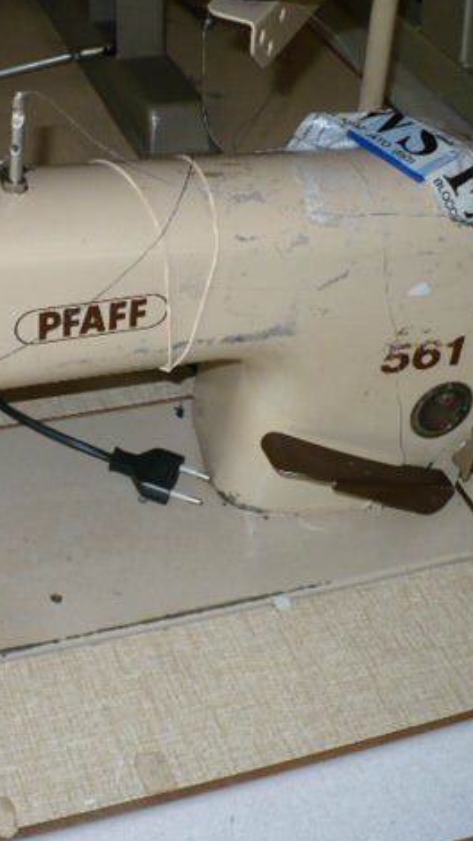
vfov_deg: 37.8
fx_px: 1226
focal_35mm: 55
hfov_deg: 21.8
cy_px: 420
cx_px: 181
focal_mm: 6.1
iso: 100
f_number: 2.8
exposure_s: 1/30
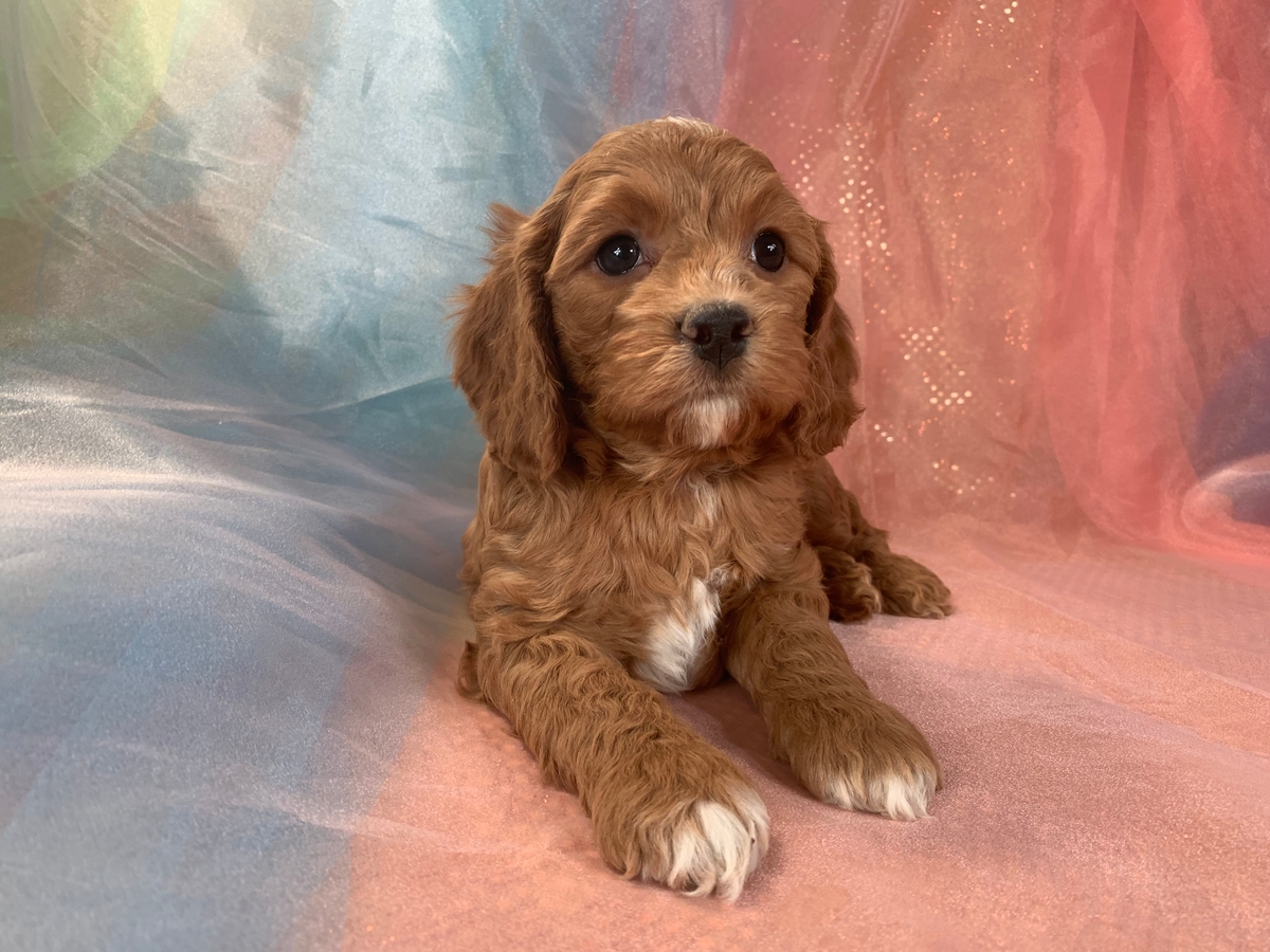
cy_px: 476
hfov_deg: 67.3
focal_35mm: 26
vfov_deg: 53.1
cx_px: 635
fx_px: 954
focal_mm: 4.25
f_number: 1.8
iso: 80
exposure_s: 1/120
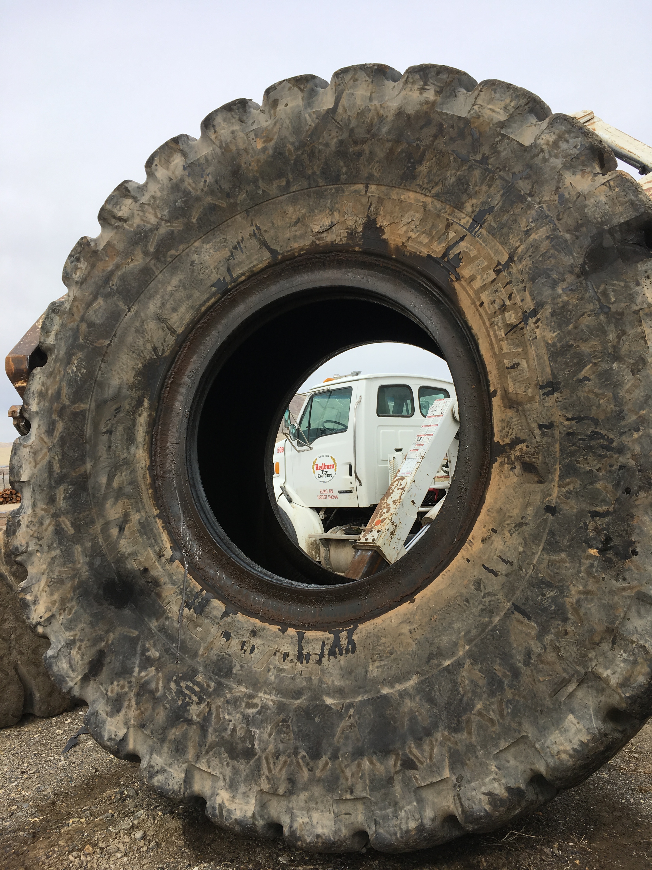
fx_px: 728
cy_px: 435
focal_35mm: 29
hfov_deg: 48.2
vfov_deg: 61.7
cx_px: 326
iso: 25
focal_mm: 4.15
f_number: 2.2
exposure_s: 1/1241
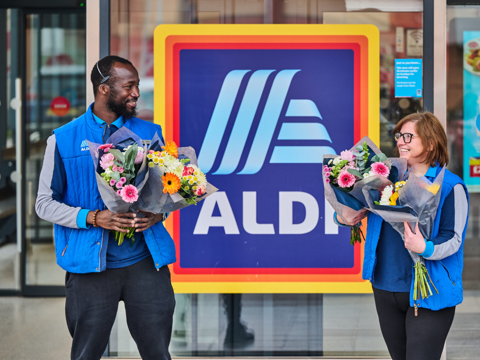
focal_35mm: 112
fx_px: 1553
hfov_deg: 17.6
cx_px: 266
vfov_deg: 13.2
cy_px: 180
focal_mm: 103
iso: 500
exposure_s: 1/500
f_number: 2.8
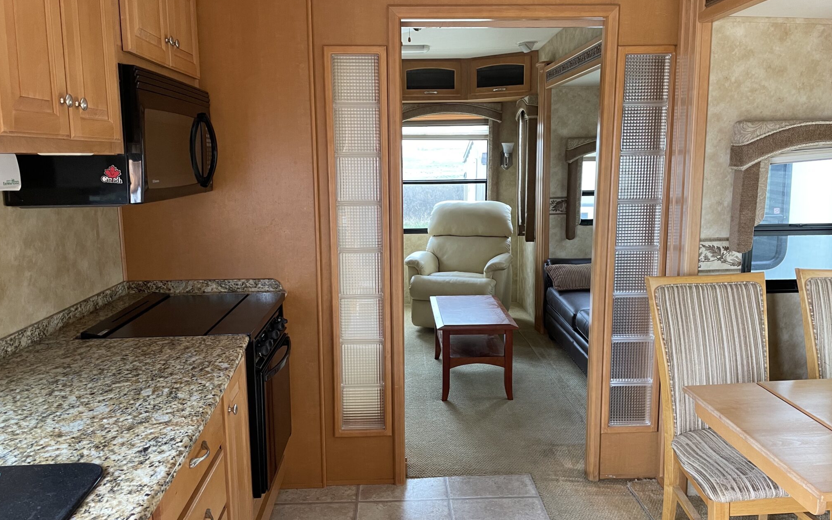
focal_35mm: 28
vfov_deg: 44.5
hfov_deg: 66.5
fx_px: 635
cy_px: 265
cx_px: 419
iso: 125
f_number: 1.6
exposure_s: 1/60
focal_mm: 4.2
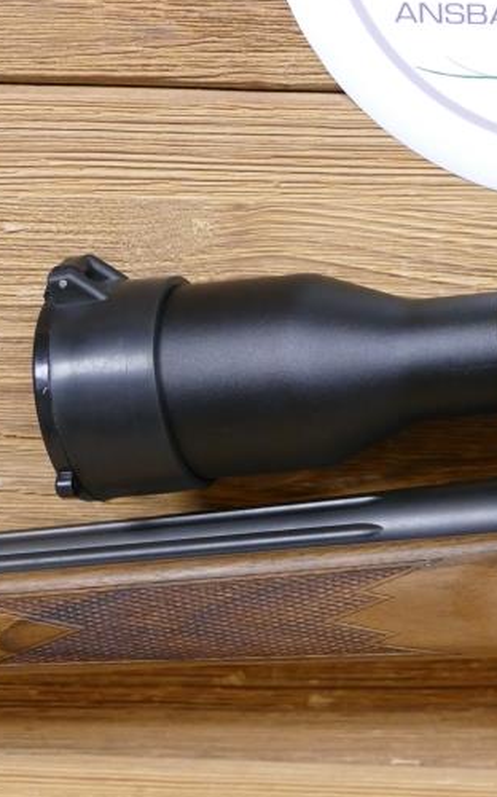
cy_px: 511
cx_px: 793
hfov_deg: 13.0
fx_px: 2039
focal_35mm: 94
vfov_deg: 22.0
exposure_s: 1/80
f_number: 3.2
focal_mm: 16.49
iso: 1250
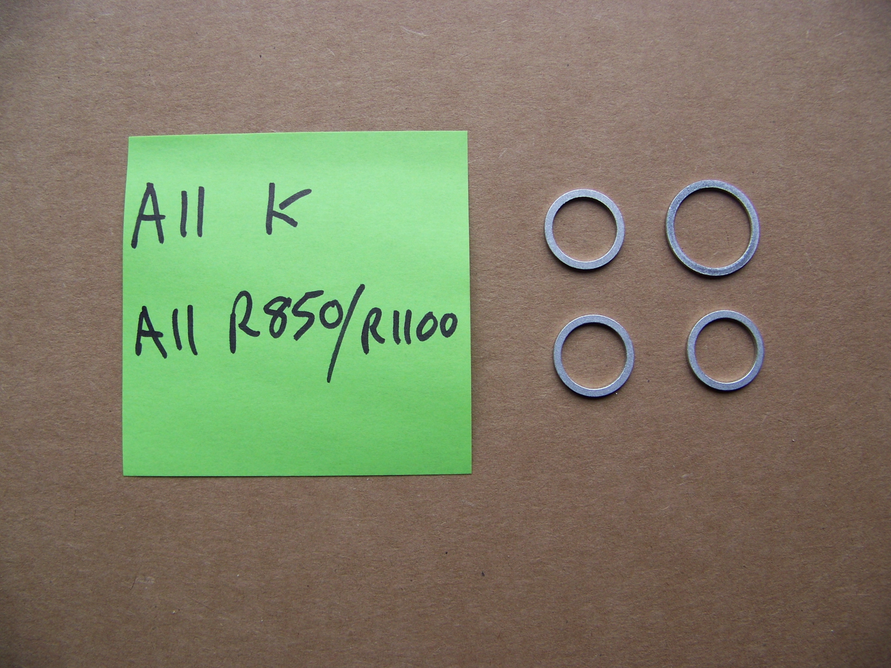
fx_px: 927
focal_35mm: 36
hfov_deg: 51.4
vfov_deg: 39.7
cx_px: 446
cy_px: 334
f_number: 2.8
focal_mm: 5.85
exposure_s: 1/160
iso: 64
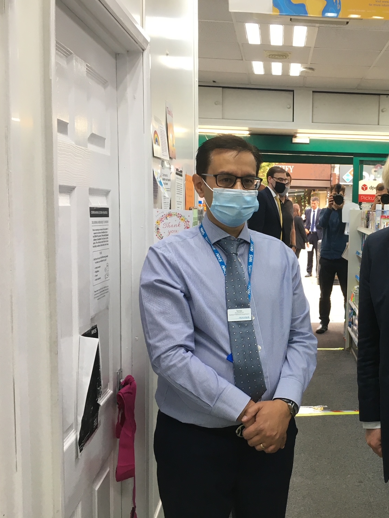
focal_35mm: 39
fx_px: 584
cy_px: 259
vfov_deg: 47.9
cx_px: 342
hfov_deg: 34.9
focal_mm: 4.15
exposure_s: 1/33
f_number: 2.2
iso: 25
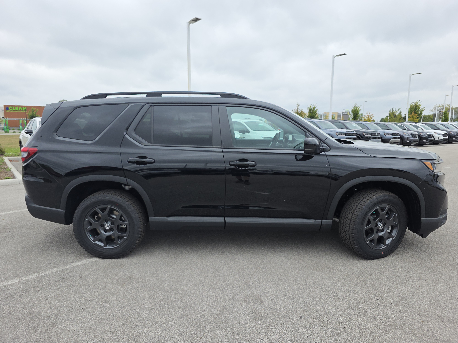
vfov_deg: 58.9
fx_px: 304
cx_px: 229
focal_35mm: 23
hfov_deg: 73.9
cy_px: 172
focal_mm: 6.3
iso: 80
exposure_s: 1/2088
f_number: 1.7
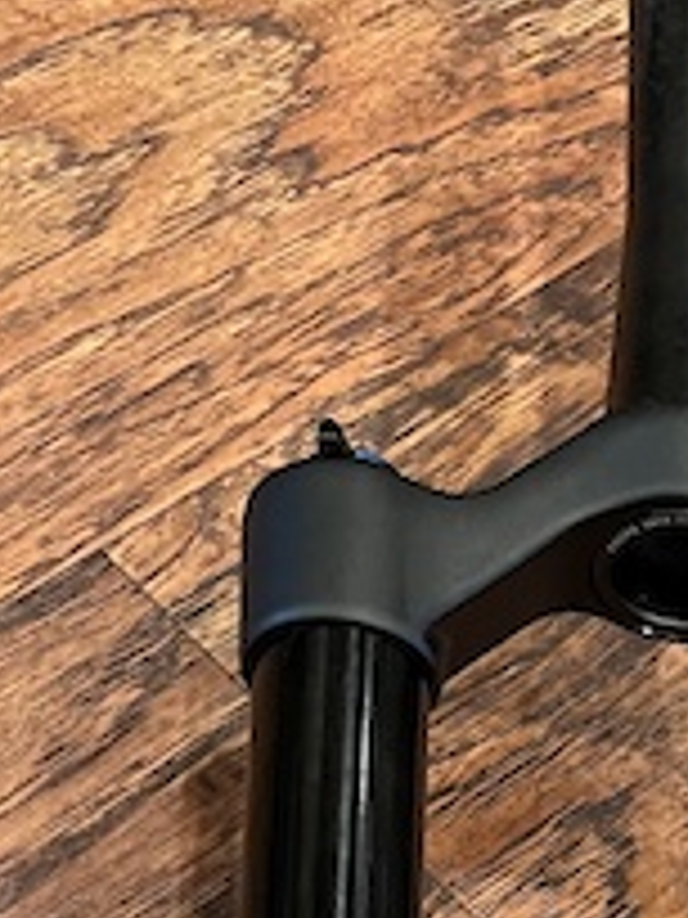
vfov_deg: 16.3
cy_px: 1638
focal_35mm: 102
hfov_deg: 13.8
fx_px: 2703
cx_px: 953
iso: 320
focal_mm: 5.1
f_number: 1.6
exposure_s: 1/60
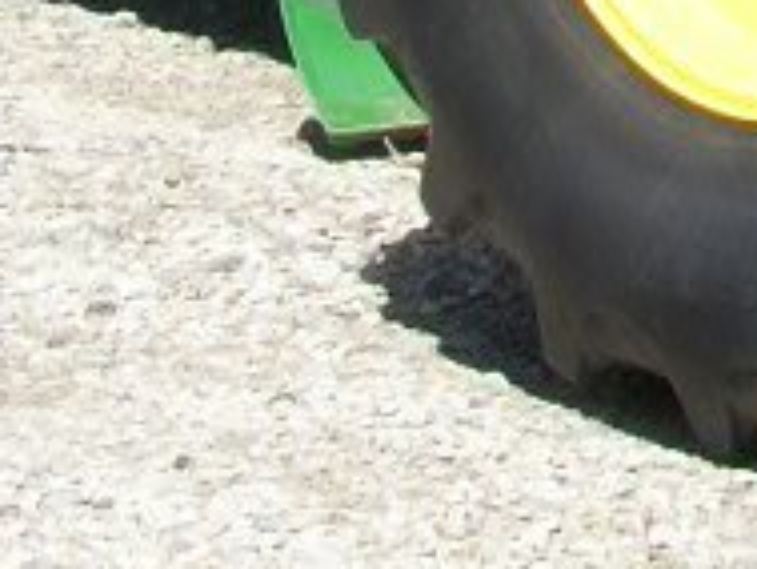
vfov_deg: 5.8
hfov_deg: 8.0
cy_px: -1130
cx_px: 1522
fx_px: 5186
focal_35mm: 237
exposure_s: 1/250
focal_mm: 6.3
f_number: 5.6
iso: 80
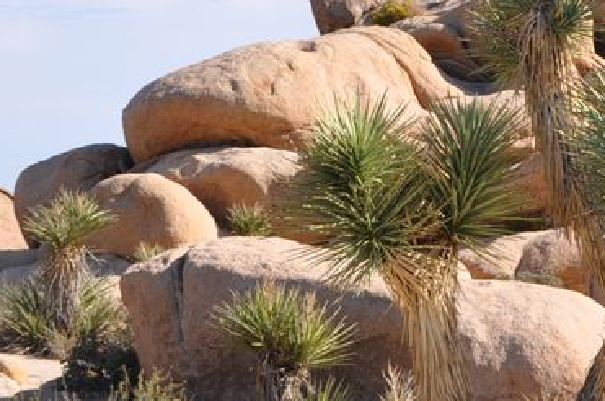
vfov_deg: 6.7
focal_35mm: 204
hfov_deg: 10.0
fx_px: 3422
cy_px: 257
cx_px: 634
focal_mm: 42
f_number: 10
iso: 200
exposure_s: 1/400
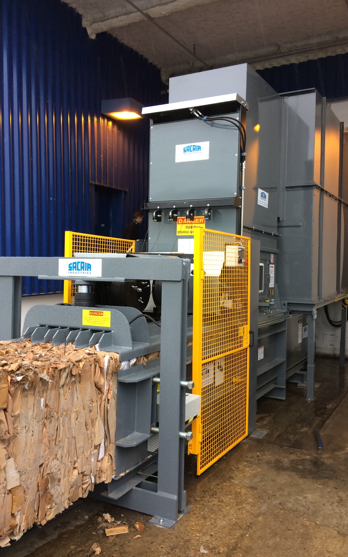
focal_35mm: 31
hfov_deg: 40.6
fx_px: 470
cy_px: 280
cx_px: 178
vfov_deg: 61.2
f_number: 2.2
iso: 40
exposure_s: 1/33
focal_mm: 4.15
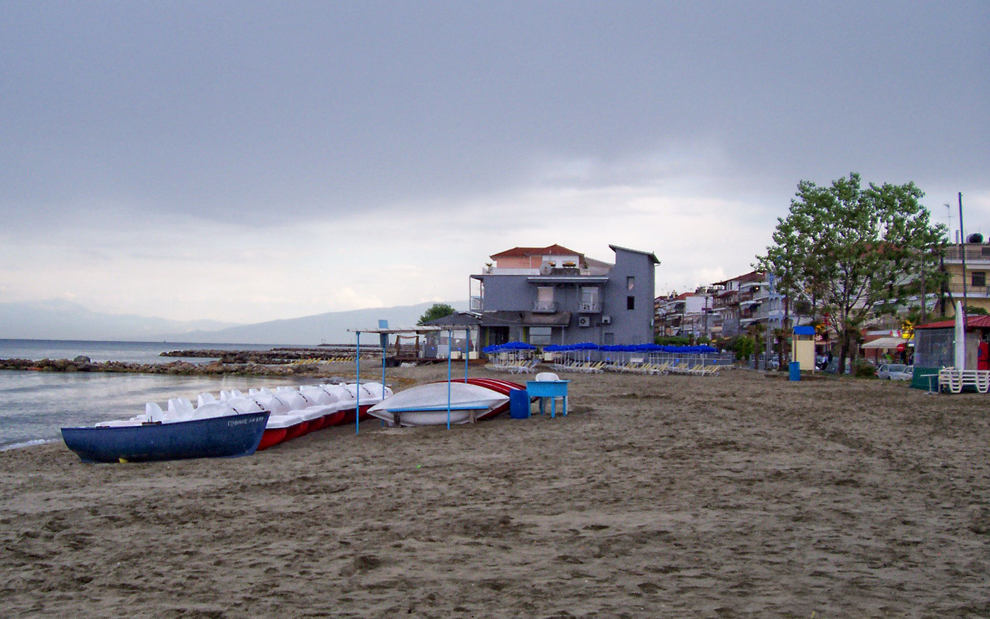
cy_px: 308
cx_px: 410
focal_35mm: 43
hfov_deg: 46.0
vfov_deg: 29.9
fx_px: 1160
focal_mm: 5.6
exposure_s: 1/154
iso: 80
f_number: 2.7
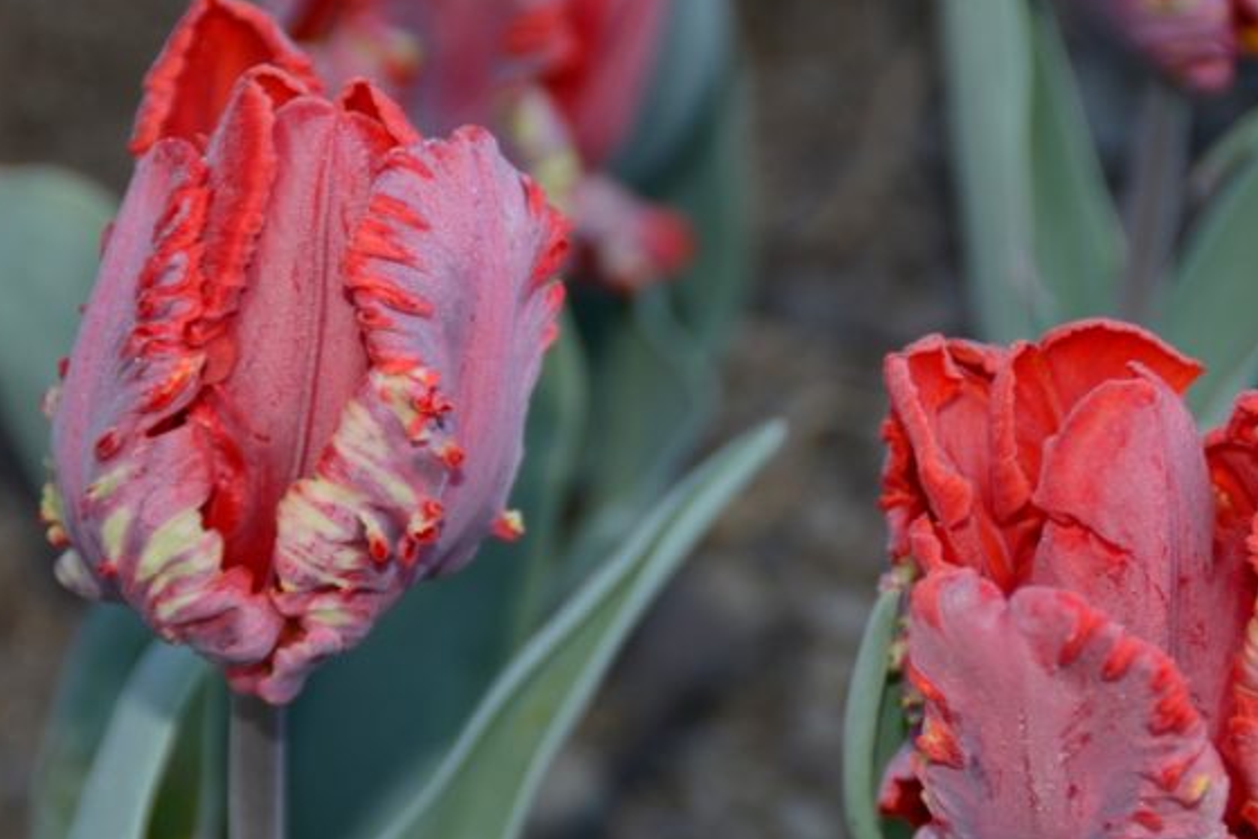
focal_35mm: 144
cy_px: 408
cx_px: 693
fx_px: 5033
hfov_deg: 14.2
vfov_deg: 9.5
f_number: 5.3
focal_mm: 70
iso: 100
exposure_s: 1/60
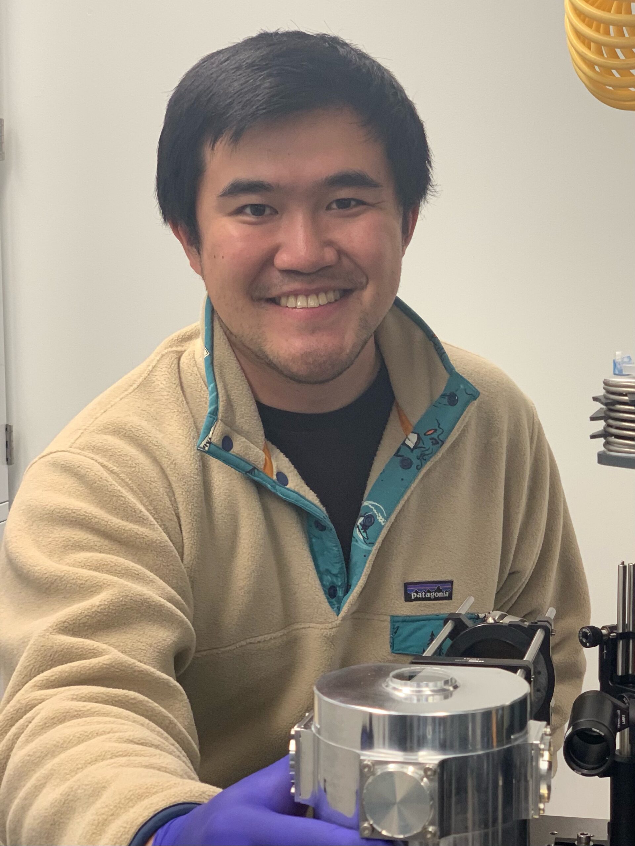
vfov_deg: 36.8
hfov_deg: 28.0
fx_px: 1272
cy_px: 423
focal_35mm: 52
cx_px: 318
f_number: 2.4
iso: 125
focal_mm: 6
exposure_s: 1/63
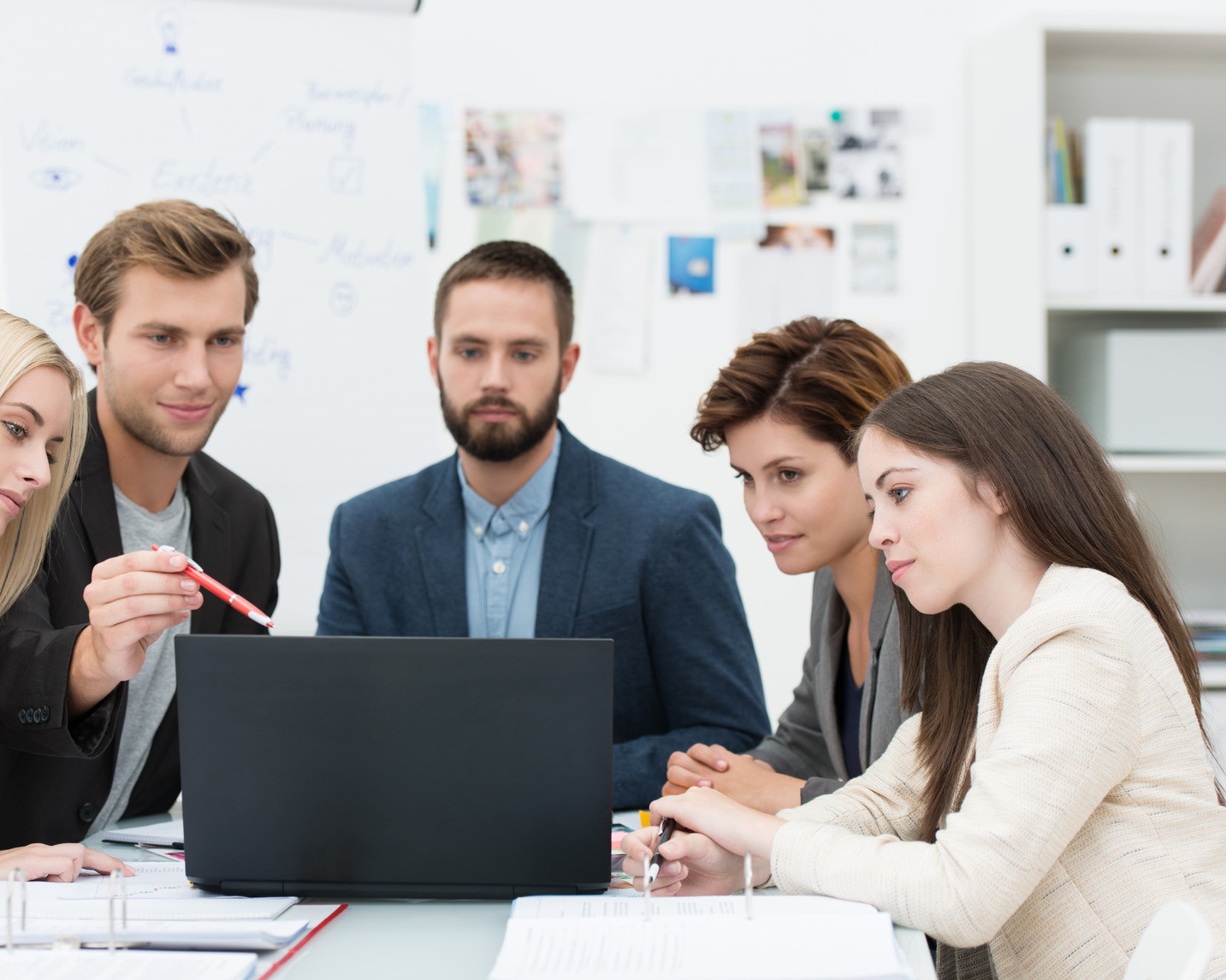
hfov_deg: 20.6
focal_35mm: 93
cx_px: 493
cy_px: 487
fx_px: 3374
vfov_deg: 16.5
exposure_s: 1/200
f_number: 4
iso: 160
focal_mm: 82
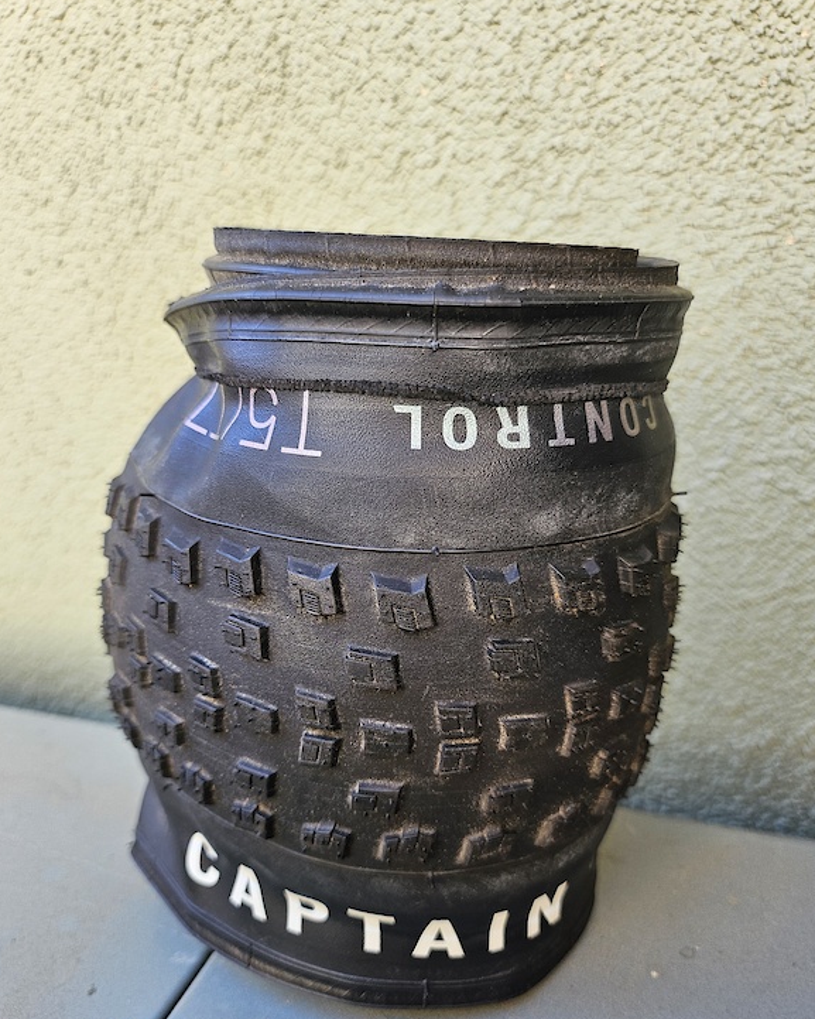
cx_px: 414
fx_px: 784
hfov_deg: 54.9
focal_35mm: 26
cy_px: 543
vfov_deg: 66.0
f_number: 1.8
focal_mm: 5
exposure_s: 1/180
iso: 100
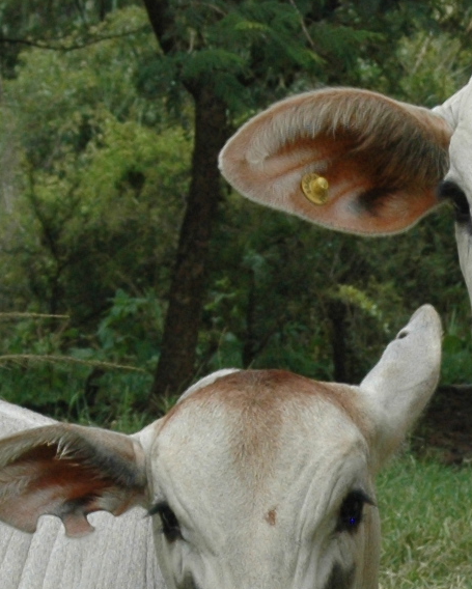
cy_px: 635
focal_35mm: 417
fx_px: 7276
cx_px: 643
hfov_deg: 3.7
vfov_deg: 4.6
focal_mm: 56
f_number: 11
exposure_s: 1/400
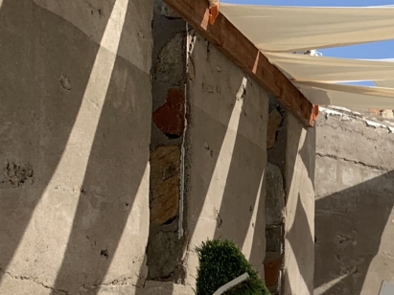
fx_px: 1081
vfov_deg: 15.1
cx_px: 577
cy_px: 335
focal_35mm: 95
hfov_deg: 18.5
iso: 25
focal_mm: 4.25
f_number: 1.8
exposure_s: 1/2833
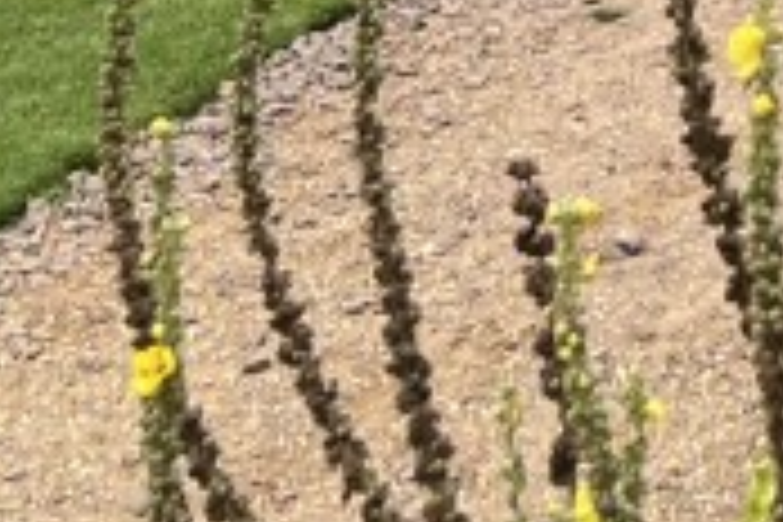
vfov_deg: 6.9
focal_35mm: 187
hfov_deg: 10.9
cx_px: 837
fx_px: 4067
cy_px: -814
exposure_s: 1/1431
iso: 50
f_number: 1.5
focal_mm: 5.7
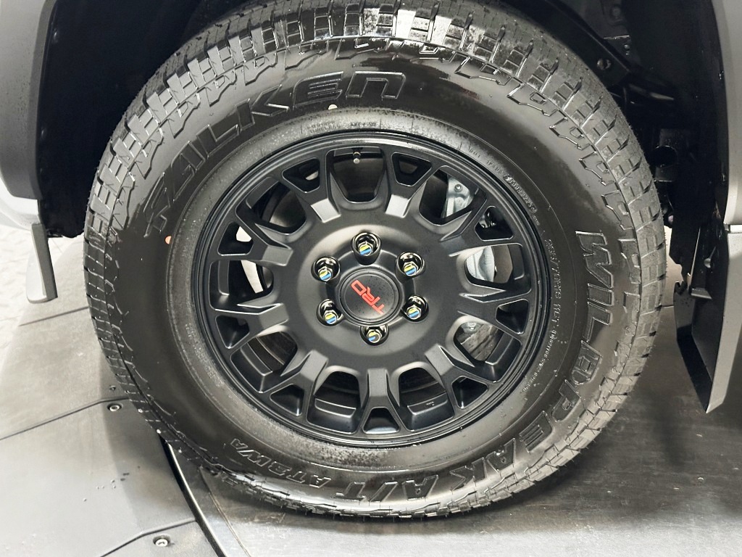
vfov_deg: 30.3
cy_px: 278
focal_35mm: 48
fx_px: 1029
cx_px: 371
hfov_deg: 39.7
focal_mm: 6.86
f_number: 1.78
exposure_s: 1/20
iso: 640
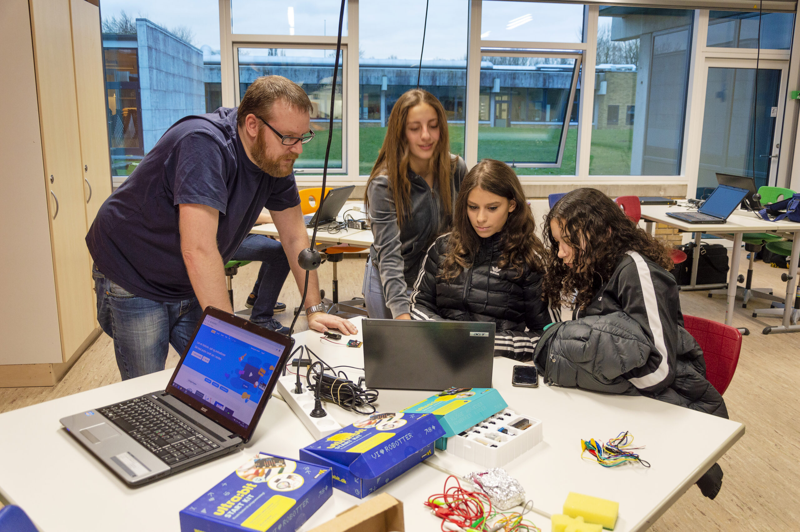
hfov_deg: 59.5
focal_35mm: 32
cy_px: 266
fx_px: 699
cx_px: 400
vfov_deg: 41.6
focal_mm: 21
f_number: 3.8
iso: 400
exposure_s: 1/40
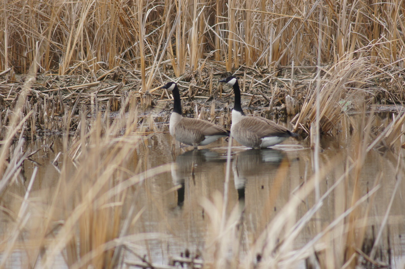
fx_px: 5056
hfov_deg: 4.6
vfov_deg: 3.0
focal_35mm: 450
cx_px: 202
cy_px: 134
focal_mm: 300
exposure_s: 1/500
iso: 320
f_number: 5.6
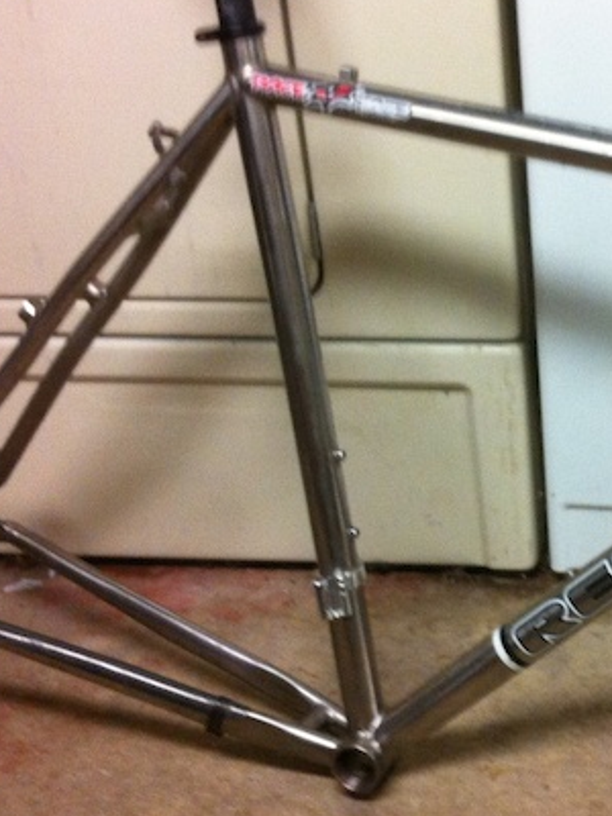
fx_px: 1650
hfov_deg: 20.4
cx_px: 590
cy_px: 353
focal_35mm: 70
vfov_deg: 27.7
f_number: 2.8
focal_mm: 3.85
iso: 200
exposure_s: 1/17
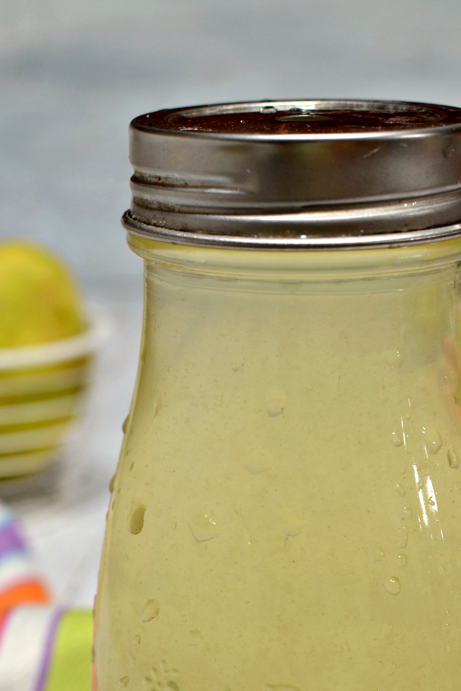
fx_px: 1686
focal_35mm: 88
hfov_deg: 15.5
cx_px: 167
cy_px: 576
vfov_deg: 22.8
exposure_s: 1/4
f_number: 4.5
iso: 100
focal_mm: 35
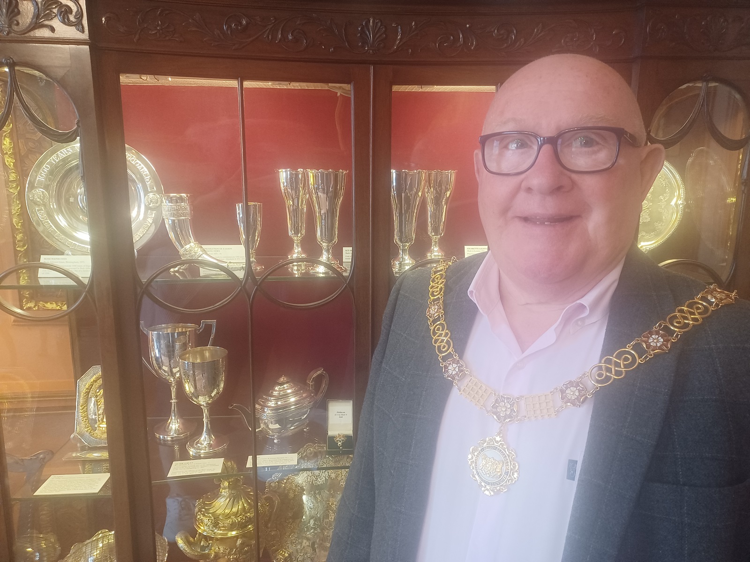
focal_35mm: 25
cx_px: 375
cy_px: 281
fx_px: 542
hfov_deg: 69.4
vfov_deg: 54.9
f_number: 1.8
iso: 640
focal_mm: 4.6
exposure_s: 1/25
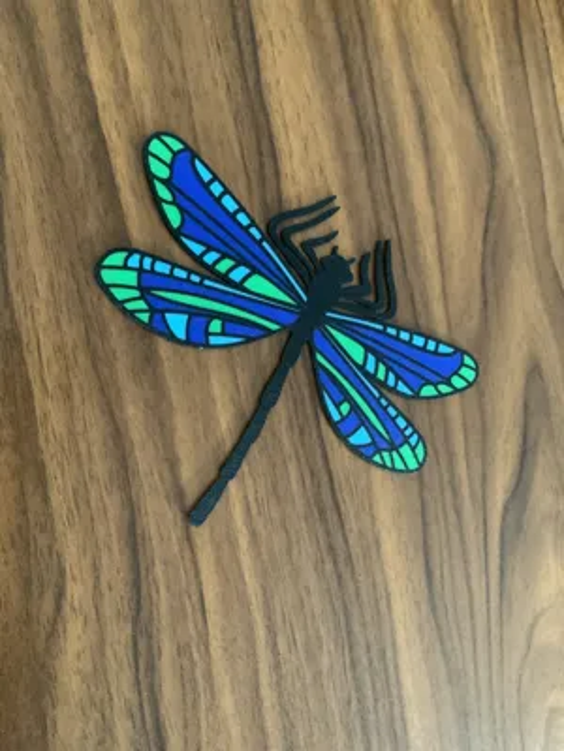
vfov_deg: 61.7
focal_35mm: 29
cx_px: 282
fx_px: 630
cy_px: 376
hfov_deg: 48.2
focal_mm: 3
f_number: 1.8
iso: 400
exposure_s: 1/30
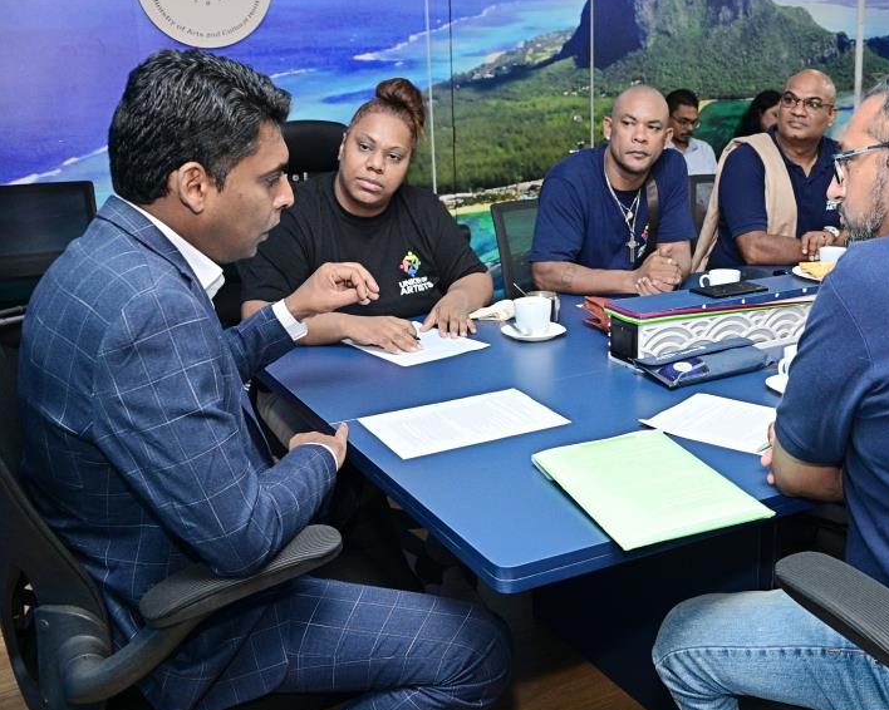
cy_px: 343
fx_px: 1000
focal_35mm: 38
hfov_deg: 46.6
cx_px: 642
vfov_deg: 39.1
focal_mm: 28
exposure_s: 1/200
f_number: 5.6
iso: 2000
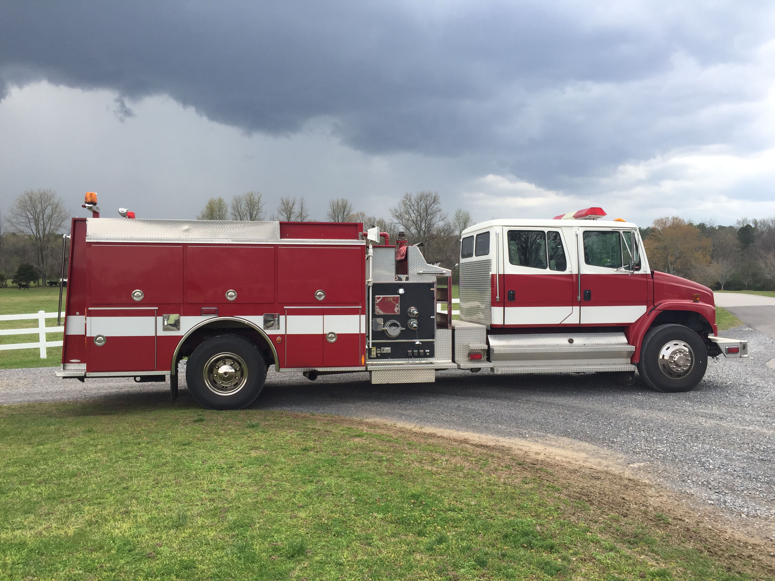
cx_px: 388
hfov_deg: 61.7
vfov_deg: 48.2
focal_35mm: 29
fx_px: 649
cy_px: 290
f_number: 2.2
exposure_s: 1/507
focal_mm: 4.15
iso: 32
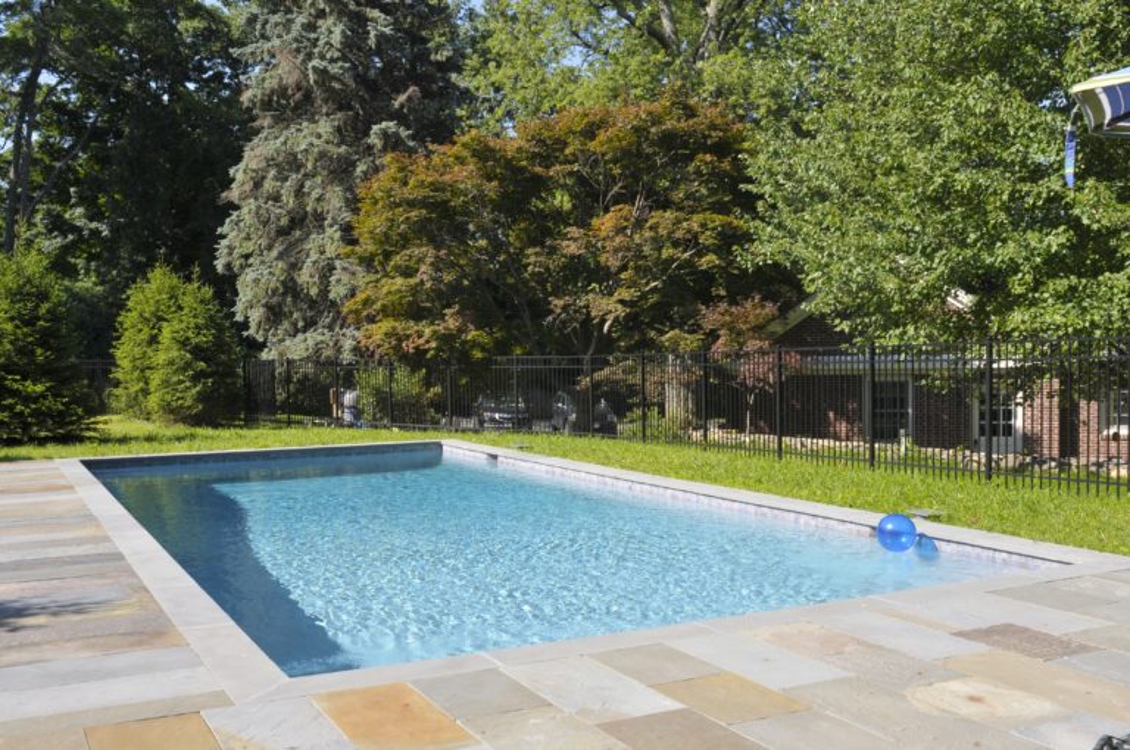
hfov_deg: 53.2
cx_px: 565
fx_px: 1129
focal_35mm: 36
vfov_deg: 36.8
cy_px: 375
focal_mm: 24
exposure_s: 1/320
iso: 200
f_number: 9
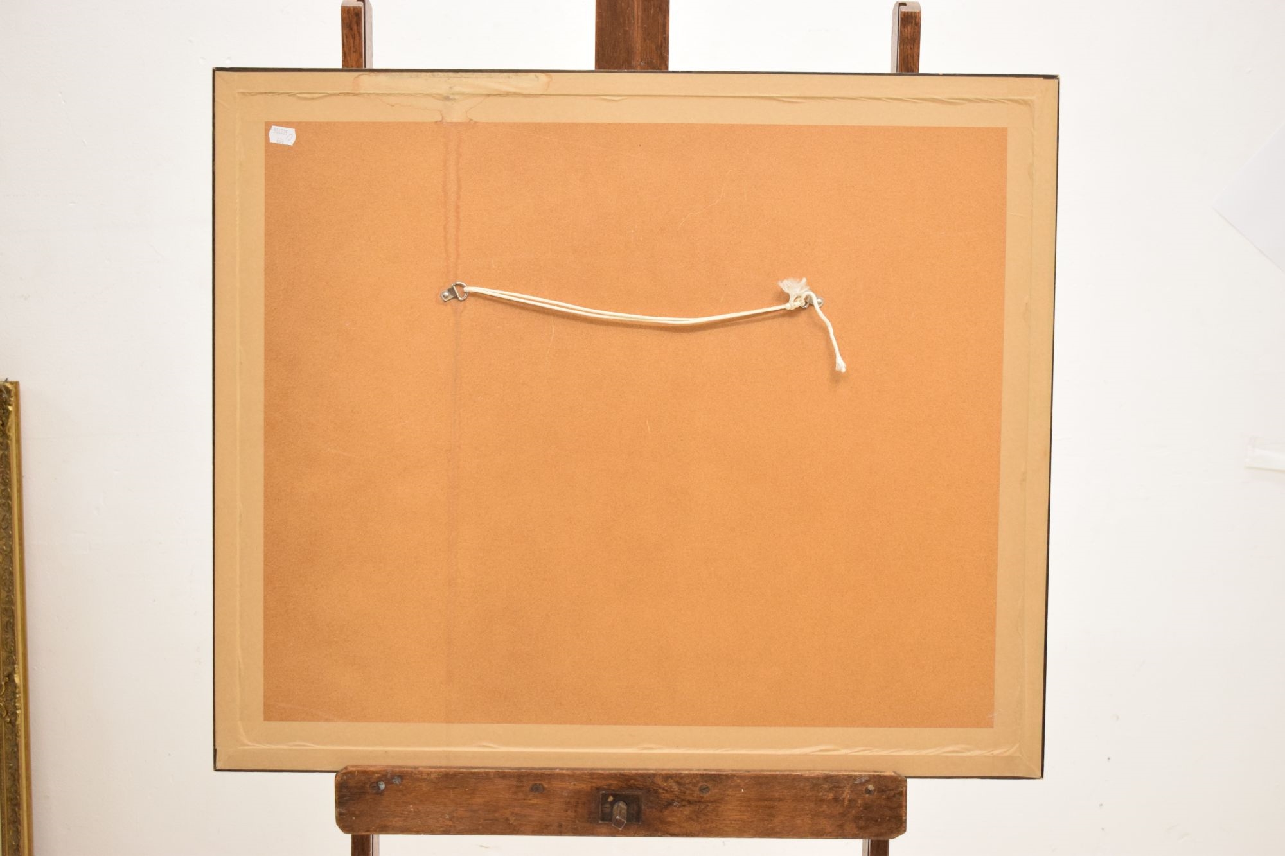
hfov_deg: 36.9
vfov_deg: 25.1
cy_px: 428
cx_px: 642
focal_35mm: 54
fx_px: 1927
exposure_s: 1/125
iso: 1600
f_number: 5.6
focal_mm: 36
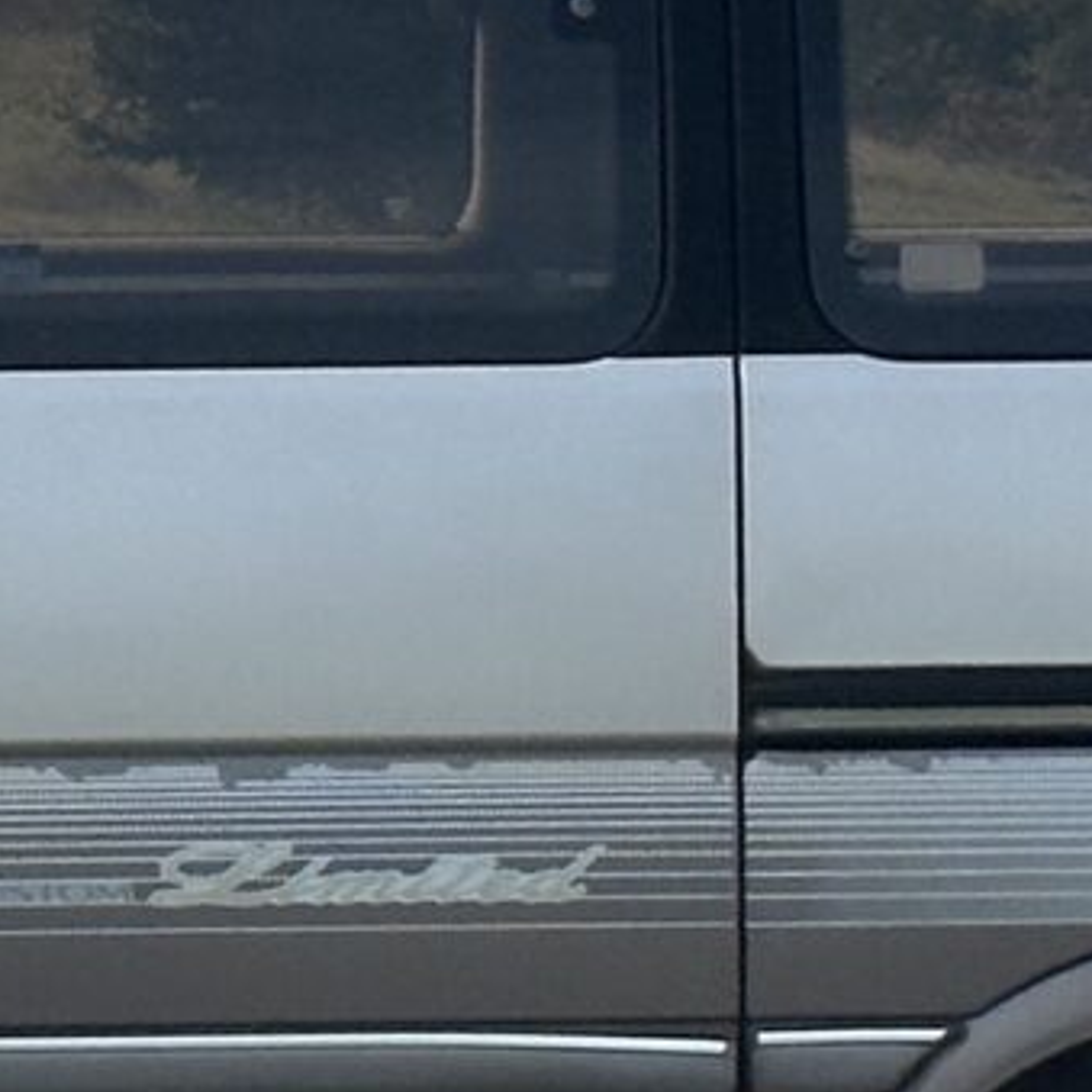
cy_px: 300
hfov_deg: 5.4
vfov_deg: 5.5
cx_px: -290
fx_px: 11421
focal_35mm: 320
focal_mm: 6.86
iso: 64
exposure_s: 1/5882
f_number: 1.78
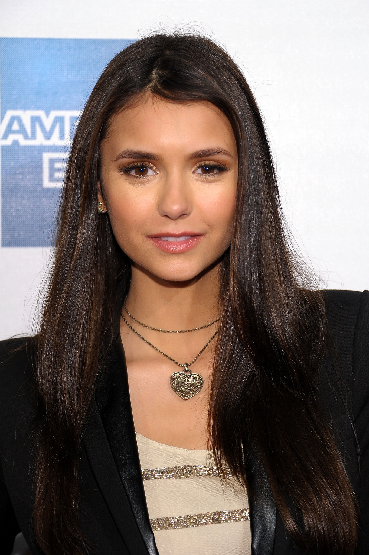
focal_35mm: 116
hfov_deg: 11.8
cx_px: 184
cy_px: 278
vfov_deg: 17.7
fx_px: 1785
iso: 640
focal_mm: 116
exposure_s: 1/125
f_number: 5.6
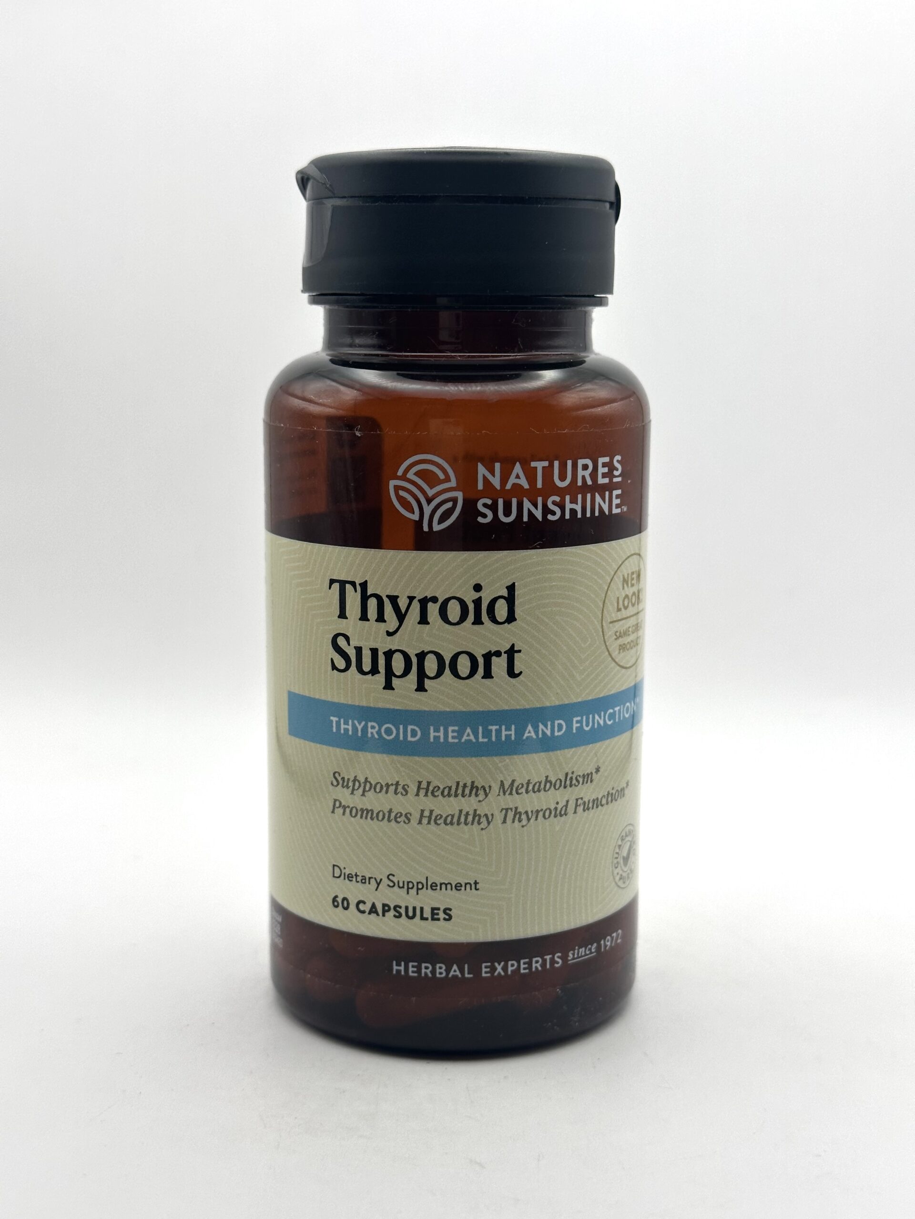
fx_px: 1692
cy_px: 610
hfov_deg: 30.3
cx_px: 458
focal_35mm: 48
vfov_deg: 39.7
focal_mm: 6.86
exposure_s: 1/336
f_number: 1.78
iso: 64
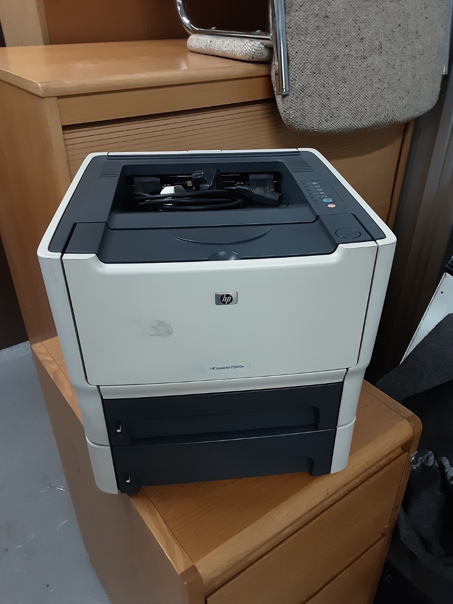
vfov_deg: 63.4
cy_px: 302
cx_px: 226
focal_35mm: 28
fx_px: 489
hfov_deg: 49.7
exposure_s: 1/25
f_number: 1.9
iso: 250
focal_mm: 2.9
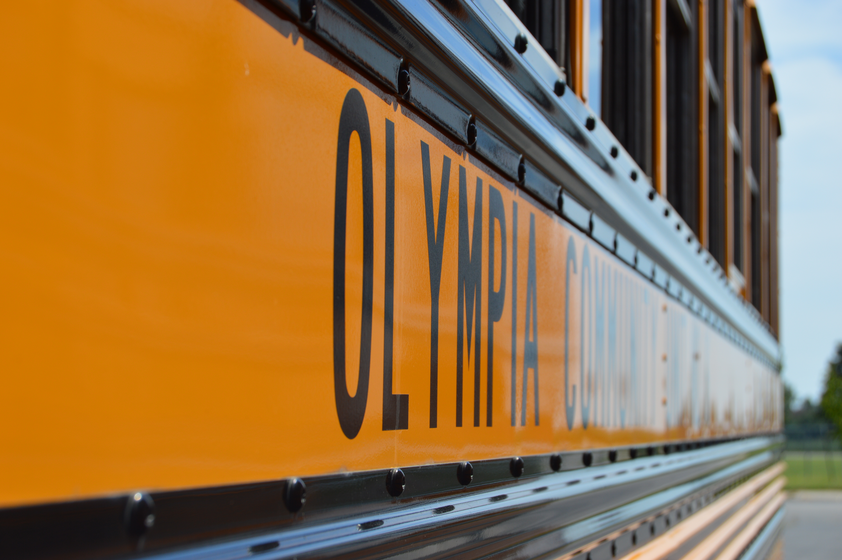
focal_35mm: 82
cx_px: 421
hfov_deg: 24.6
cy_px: 280
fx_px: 1928
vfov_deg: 16.5
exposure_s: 1/250
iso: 100
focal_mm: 55
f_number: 8
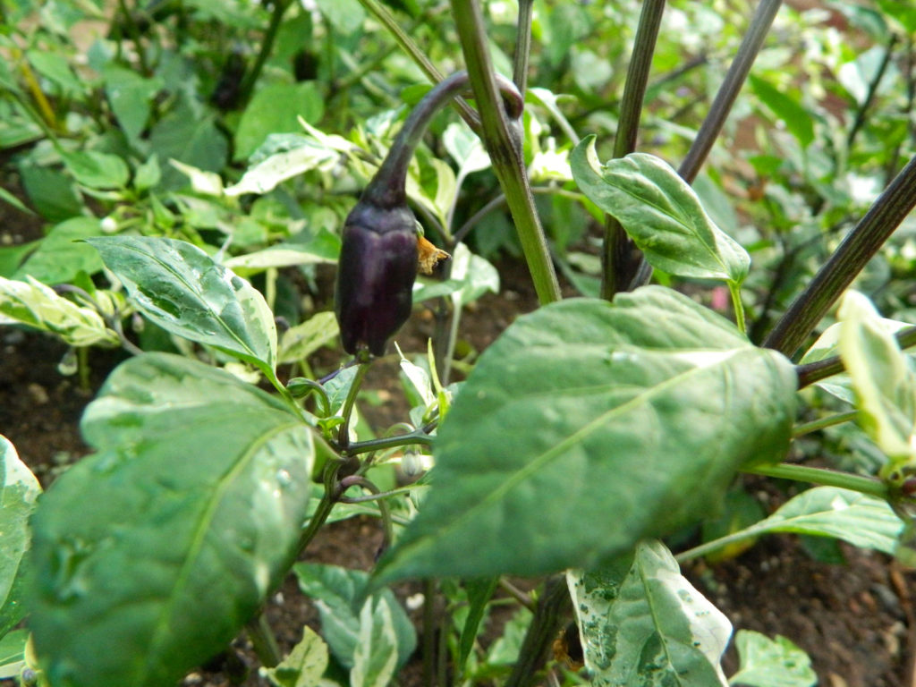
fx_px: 820
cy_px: 344
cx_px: 458
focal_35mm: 31
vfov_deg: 45.4
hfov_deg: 58.4
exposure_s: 1/200
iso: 400
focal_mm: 5.6
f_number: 3.2
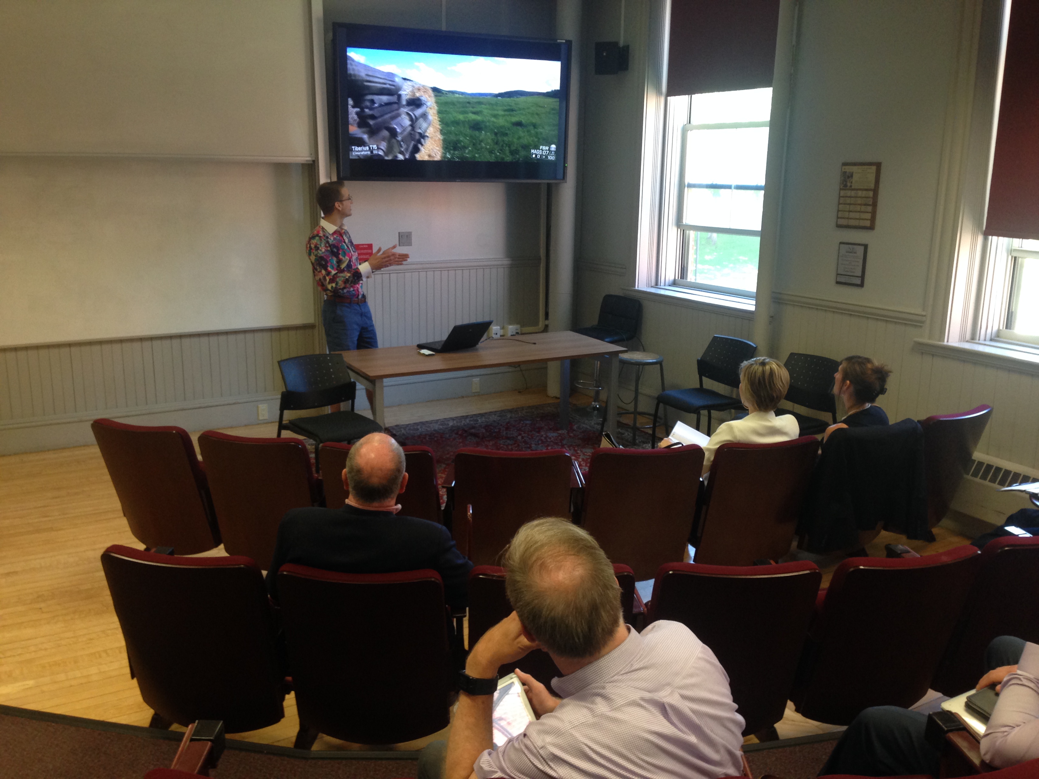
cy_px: 390
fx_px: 990
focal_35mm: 33
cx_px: 520
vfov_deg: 42.9
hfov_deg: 55.4
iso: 100
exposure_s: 1/20
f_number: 2.4
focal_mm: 4.12
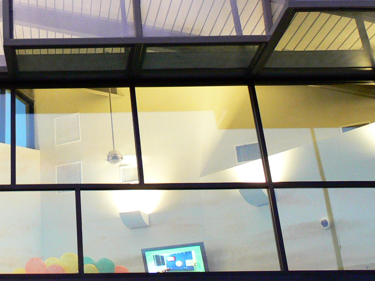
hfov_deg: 23.1
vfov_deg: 17.5
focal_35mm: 82
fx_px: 888
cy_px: -10
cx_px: 24
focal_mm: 7.4
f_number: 2.8
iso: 200
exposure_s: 1/20
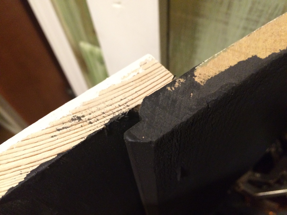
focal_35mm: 29
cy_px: 108
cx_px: 144
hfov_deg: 61.7
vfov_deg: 48.2
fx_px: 240
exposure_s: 1/30
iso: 320
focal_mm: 4.15
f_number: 2.2
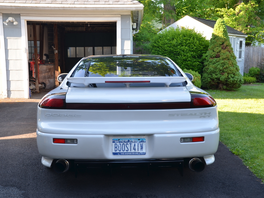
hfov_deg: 36.2
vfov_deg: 27.5
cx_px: 129
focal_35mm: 53
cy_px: 100
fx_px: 404
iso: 100
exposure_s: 1/13
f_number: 10
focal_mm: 32
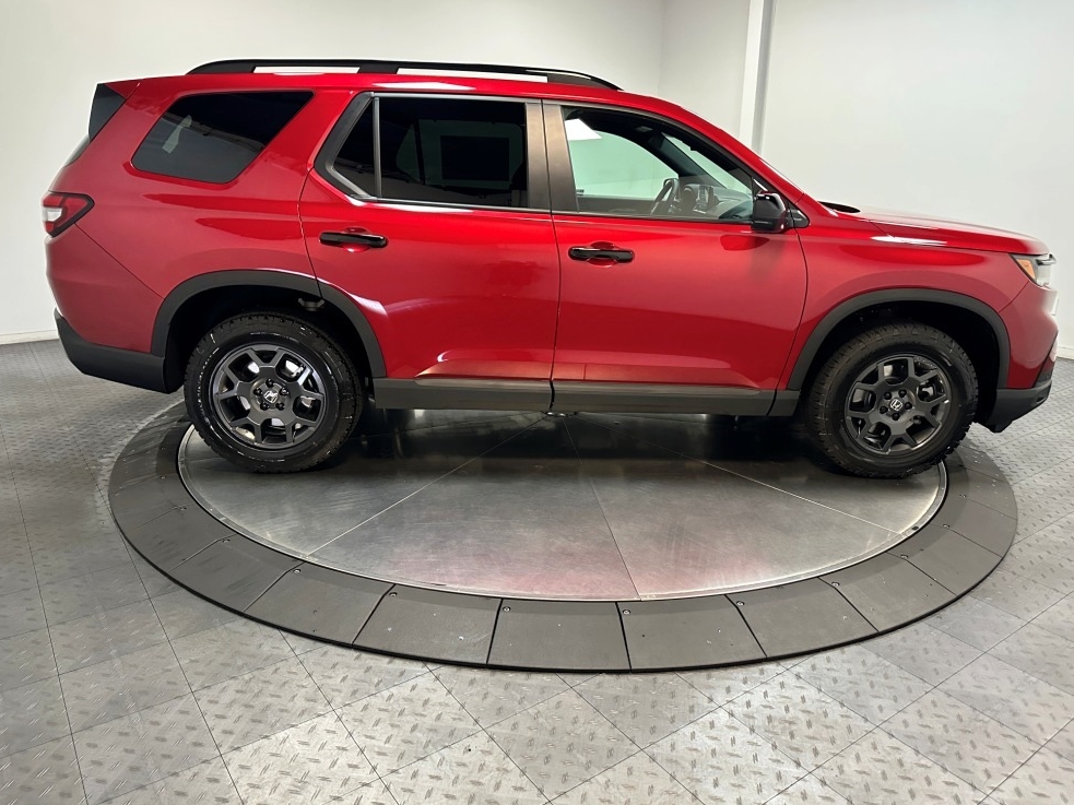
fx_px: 776
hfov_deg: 69.4
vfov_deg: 54.9
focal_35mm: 25
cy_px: 394
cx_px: 545
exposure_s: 1/60
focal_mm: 6.86
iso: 640
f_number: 1.78
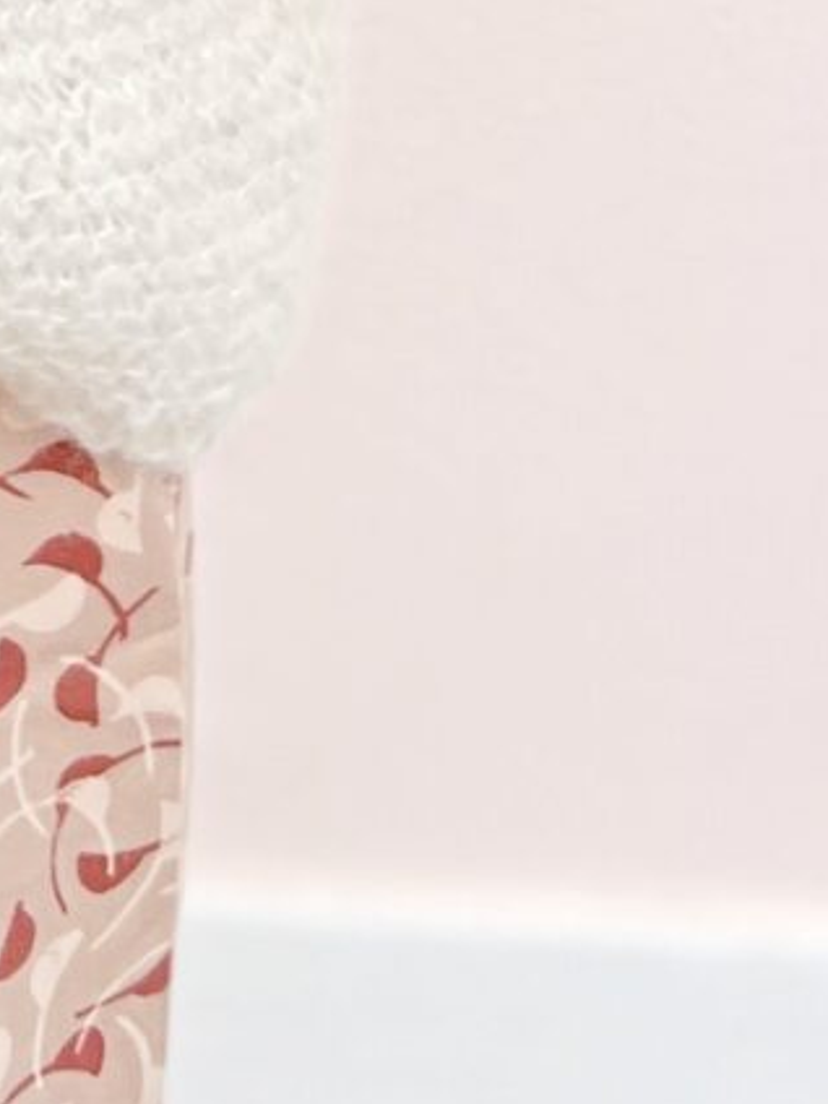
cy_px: -1755
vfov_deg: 10.4
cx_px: -732
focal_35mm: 157
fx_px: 5007
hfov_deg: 9.0
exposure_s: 1/1183
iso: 50
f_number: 1.5
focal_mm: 5.7
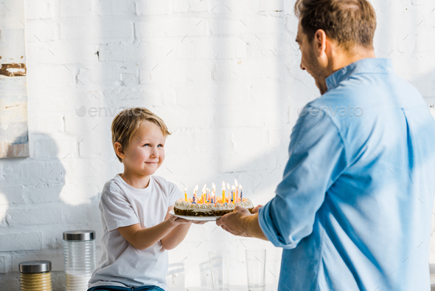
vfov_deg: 12.5
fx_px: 1330
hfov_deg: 18.6
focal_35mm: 110
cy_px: 146
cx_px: 218
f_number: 4
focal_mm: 110
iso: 125
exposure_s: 1/250
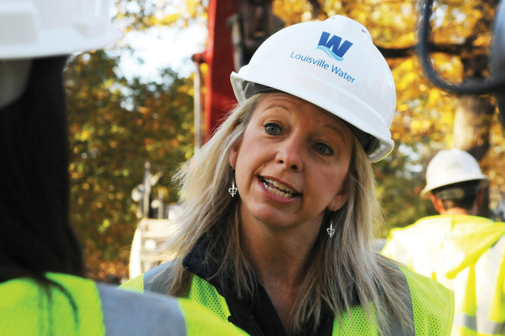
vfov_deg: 13.0
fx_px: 1471
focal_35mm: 105
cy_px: 168
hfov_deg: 19.5
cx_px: 252
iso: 1000
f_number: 8
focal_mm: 70
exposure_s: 1/500
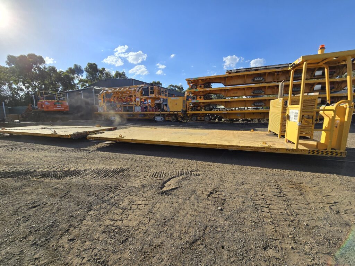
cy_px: 133
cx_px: 178
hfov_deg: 106.2
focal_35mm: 13
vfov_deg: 89.9
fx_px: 133
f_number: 2.2
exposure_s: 1/3092
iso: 50
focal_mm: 2.2
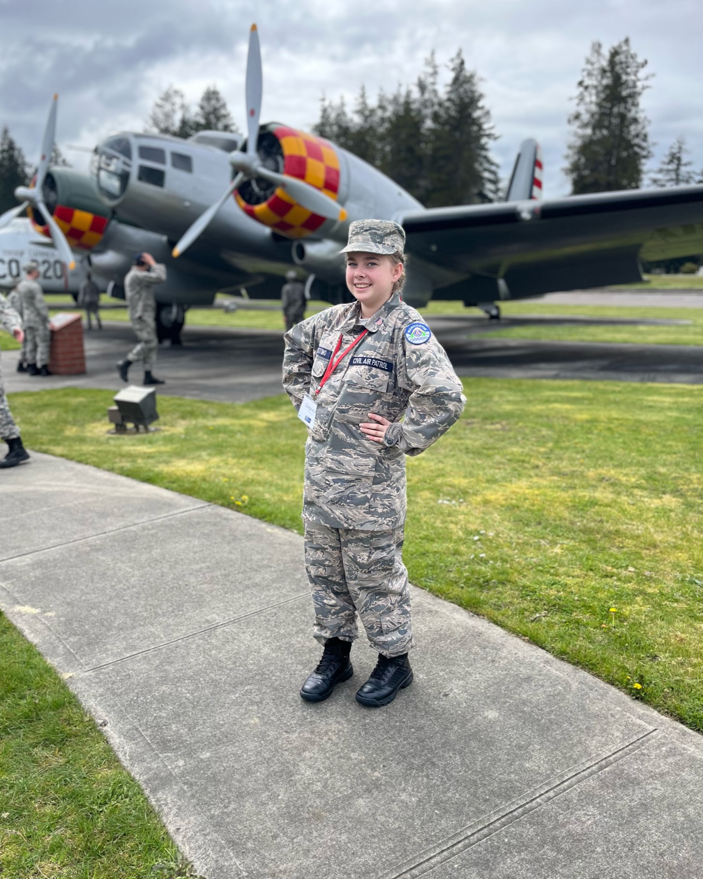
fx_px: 728
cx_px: 343
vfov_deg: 62.2
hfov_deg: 51.5
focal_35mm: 28
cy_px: 441
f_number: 1.6
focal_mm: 5.1
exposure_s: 1/2062
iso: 50
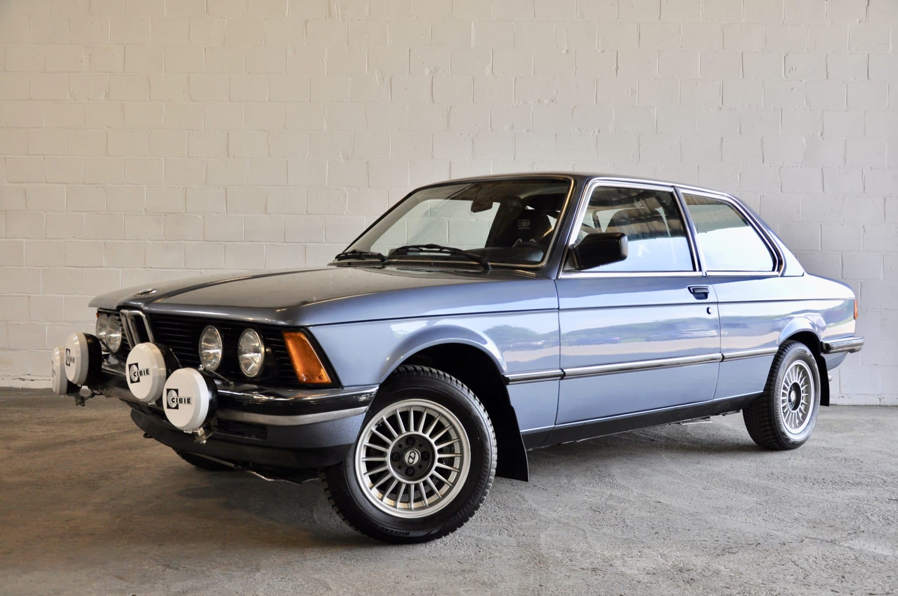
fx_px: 897
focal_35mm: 36
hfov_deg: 53.2
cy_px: 298
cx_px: 449
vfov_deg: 36.8
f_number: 5
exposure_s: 1/100
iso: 400
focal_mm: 24
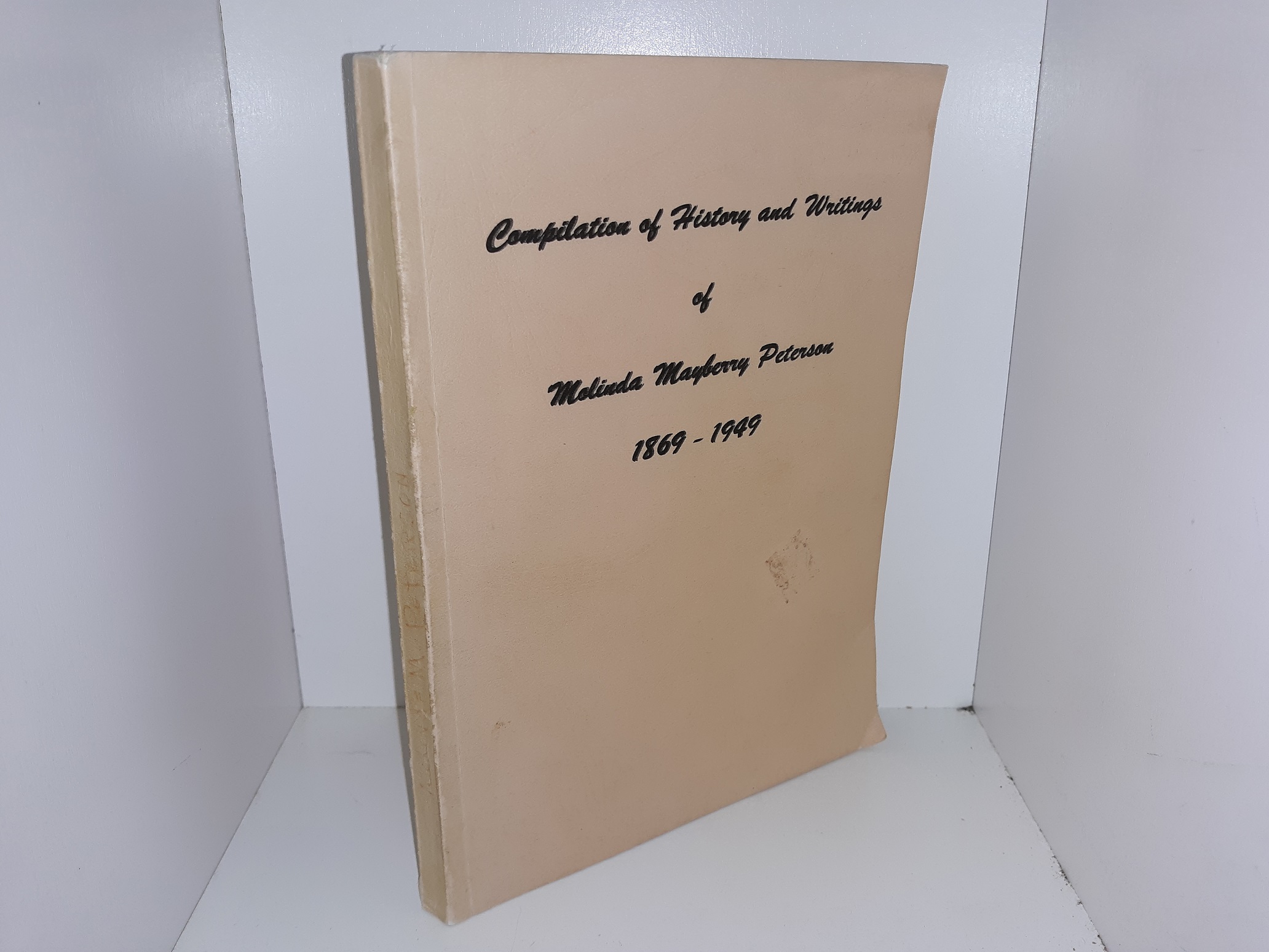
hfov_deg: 63.4
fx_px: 1026
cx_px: 634
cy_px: 476
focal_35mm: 28
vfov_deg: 49.7
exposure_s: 1/193
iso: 40
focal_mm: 3.7
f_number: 1.7
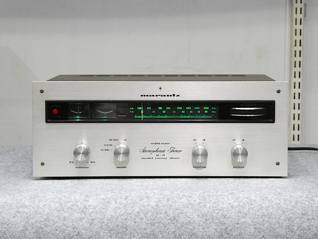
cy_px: 120
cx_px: 159
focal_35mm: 106
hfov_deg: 18.5
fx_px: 974
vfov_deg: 14.0
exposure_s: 1/80
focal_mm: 19
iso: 1600
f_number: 5.1
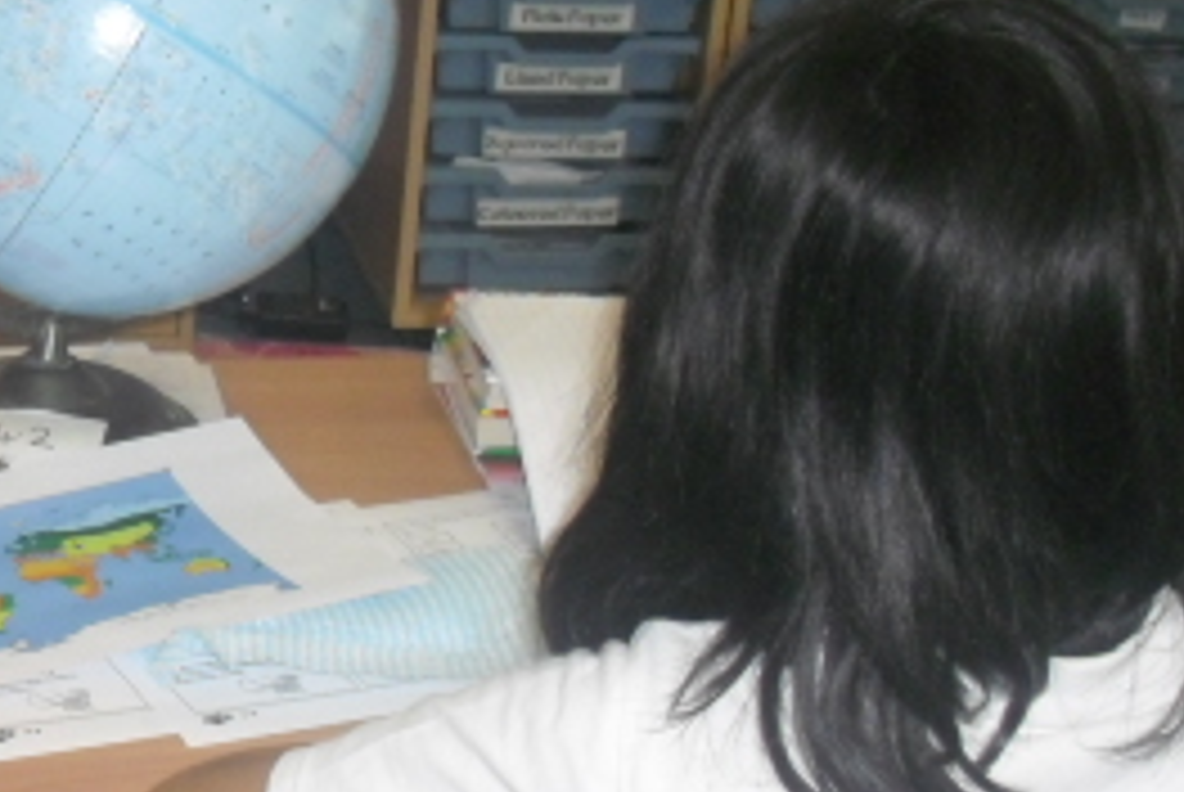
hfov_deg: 20.5
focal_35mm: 96
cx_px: 5
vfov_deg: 14.3
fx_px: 3161
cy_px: 328
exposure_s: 1/100
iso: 200
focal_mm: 6.2
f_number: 2.8
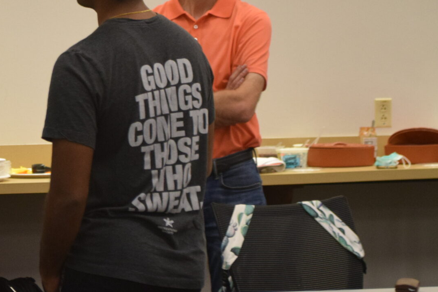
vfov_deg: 8.0
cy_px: 34
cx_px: -35
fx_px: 2081
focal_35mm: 171
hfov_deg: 11.8
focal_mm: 48
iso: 1400
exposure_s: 1/60
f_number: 5.6
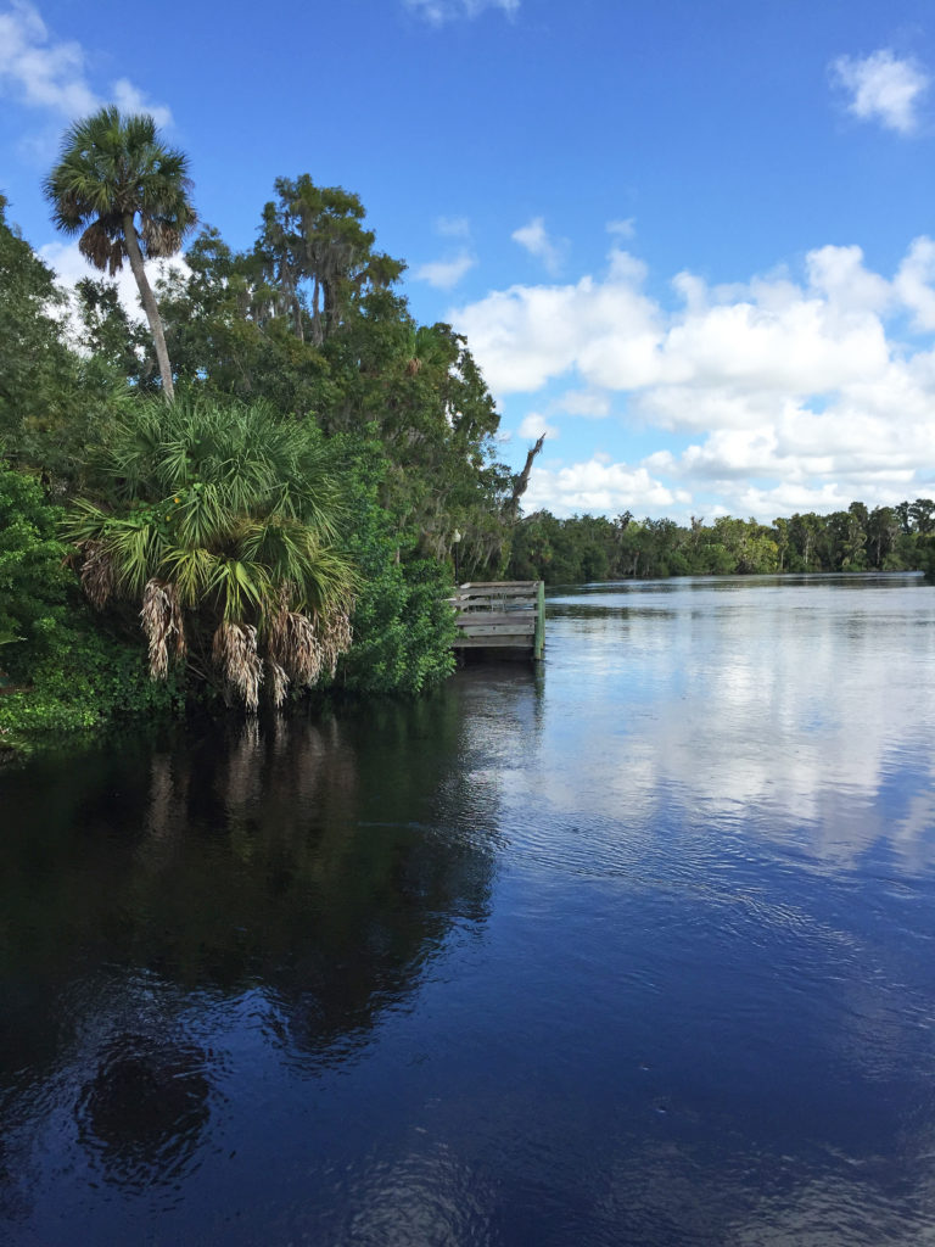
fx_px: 1044
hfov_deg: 48.2
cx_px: 468
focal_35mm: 29
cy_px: 624
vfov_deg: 61.7
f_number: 2.2
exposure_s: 1/1319
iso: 32
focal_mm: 4.15
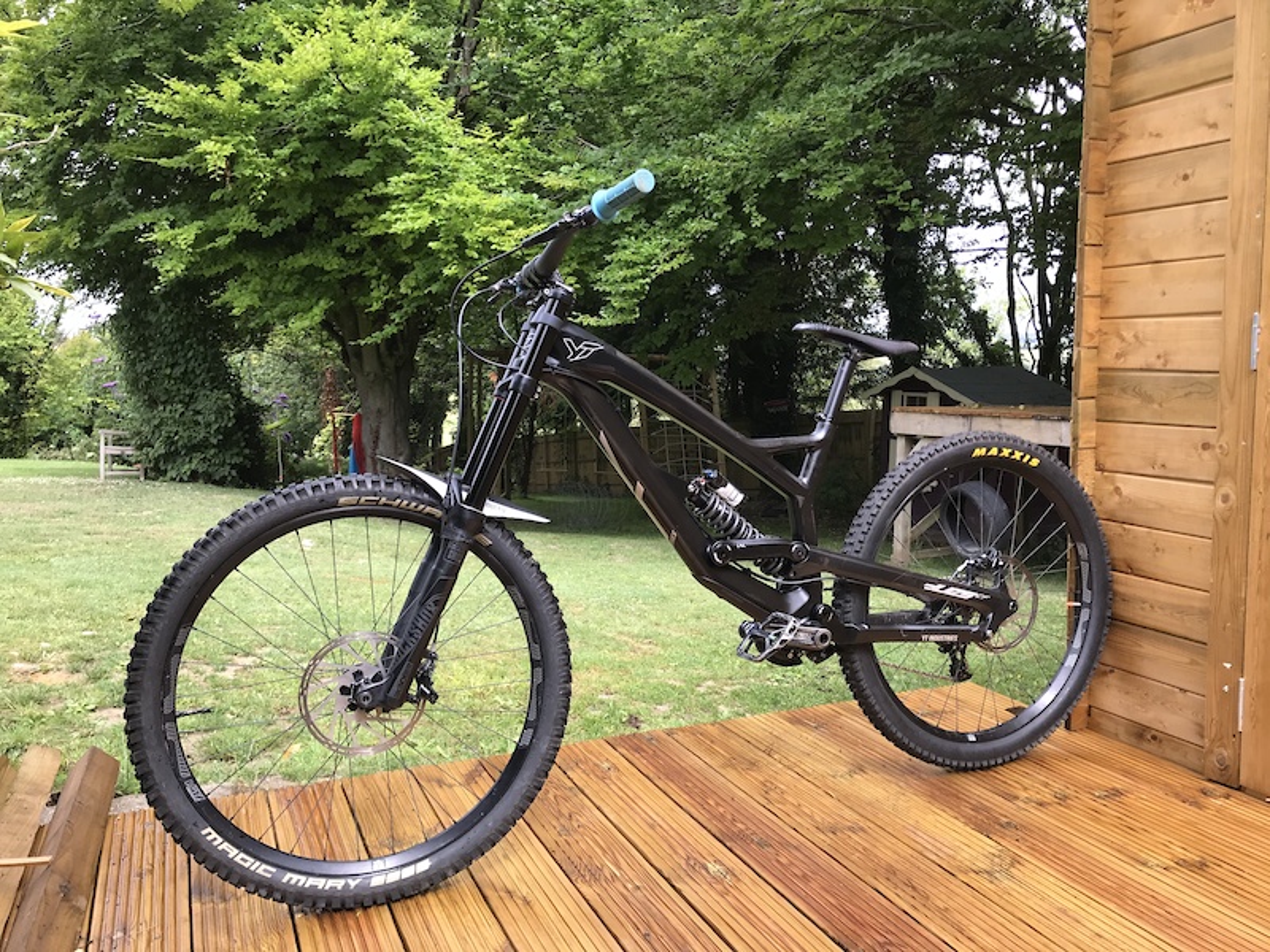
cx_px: 635
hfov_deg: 63.4
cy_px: 476
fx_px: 1027
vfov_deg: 49.7
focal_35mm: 28
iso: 20
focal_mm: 3.99
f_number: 1.8
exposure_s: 1/236
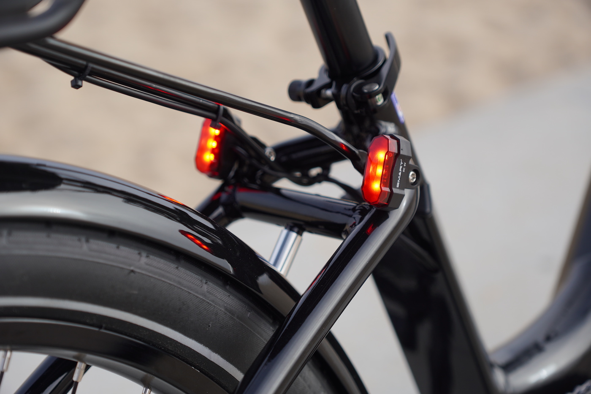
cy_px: 197
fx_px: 1354
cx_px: 296
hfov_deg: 24.6
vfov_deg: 16.5
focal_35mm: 82
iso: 100
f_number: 2.8
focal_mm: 55
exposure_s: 1/640
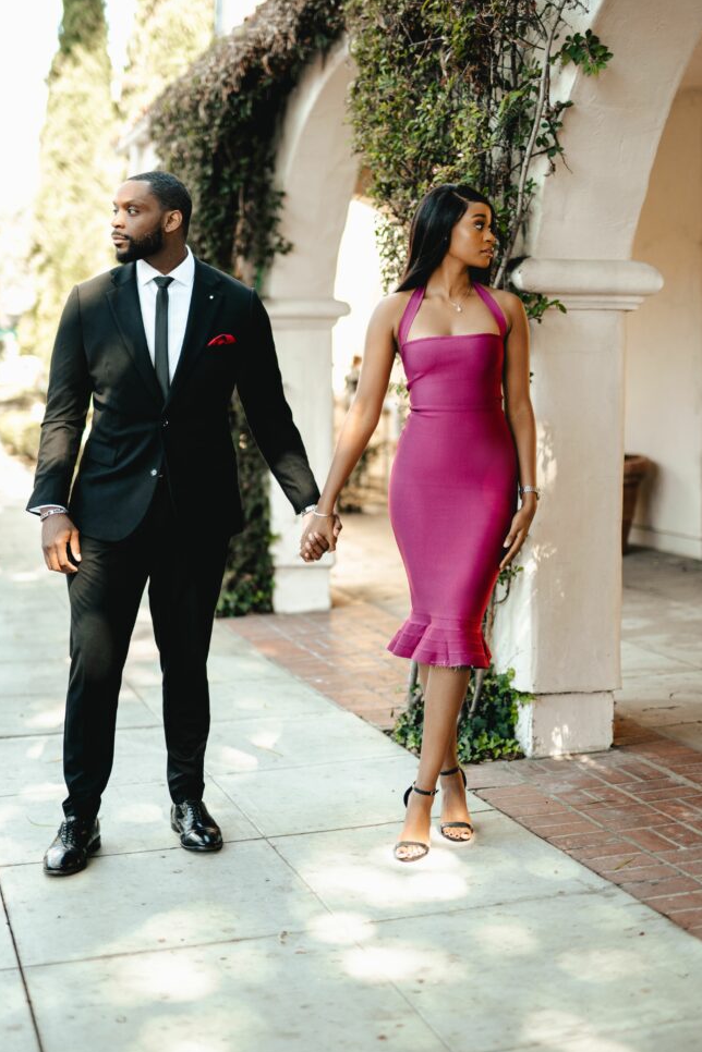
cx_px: 333
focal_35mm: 53
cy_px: 501
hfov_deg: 25.5
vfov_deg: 37.5
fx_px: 1550
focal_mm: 50
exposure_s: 1/1000
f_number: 1.4
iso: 100
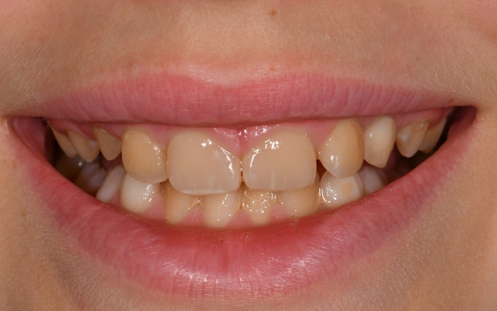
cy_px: 166
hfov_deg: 16.2
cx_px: 249
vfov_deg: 10.2
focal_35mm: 129
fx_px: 1747
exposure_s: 1/160
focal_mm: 105
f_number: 32
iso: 200
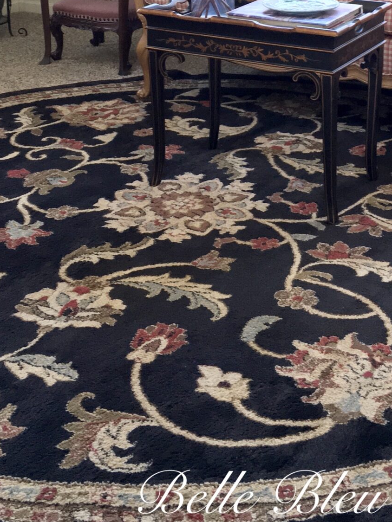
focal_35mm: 66
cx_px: 221
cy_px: -34
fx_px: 996
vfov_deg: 27.2
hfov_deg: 22.2
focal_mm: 4.15
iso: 80
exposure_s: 1/30
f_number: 2.2
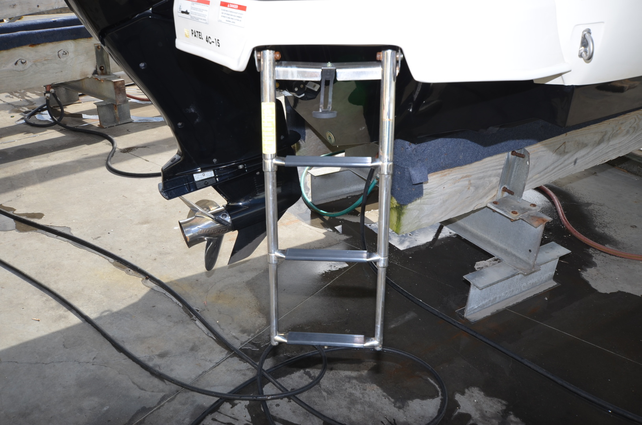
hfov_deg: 62.0
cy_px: 212
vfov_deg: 43.4
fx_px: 534
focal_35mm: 30
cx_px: 321
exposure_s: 1/250
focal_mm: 20
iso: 160
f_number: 8
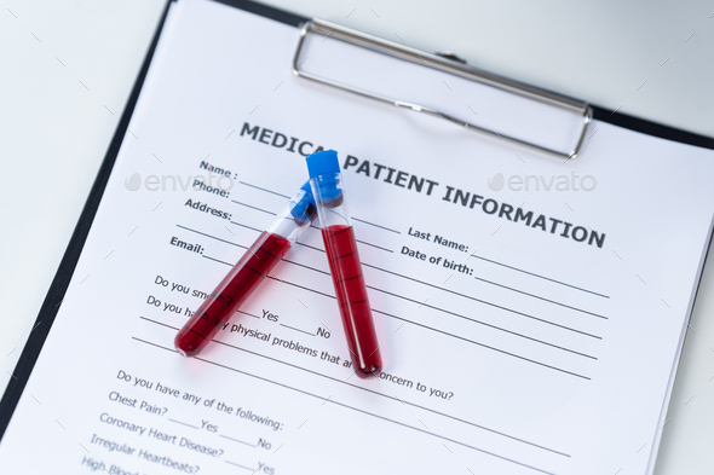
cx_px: 357
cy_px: 238
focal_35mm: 85
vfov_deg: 16.1
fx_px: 1685
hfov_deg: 23.9
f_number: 2.5
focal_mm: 85
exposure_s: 1/160
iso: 200
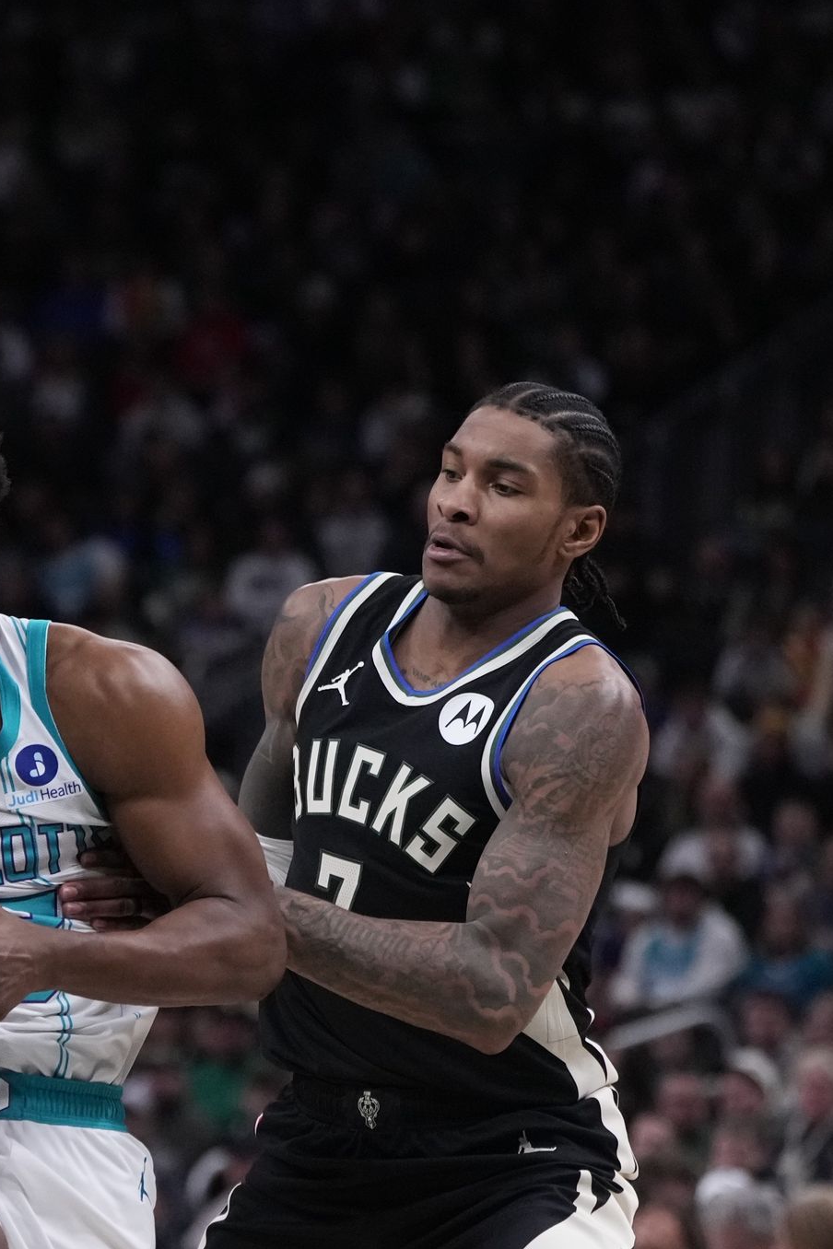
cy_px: 626
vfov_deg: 13.9
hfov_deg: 9.2
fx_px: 5136
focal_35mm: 148
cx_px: -101
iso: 3200
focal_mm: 98
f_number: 2.8
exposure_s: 1/2000
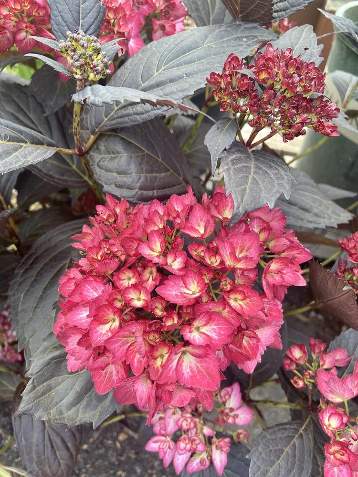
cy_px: 238
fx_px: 359
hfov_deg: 53.1
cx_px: 179
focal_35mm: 26
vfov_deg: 67.3
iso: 32
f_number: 1.8
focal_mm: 4.25
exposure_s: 1/186
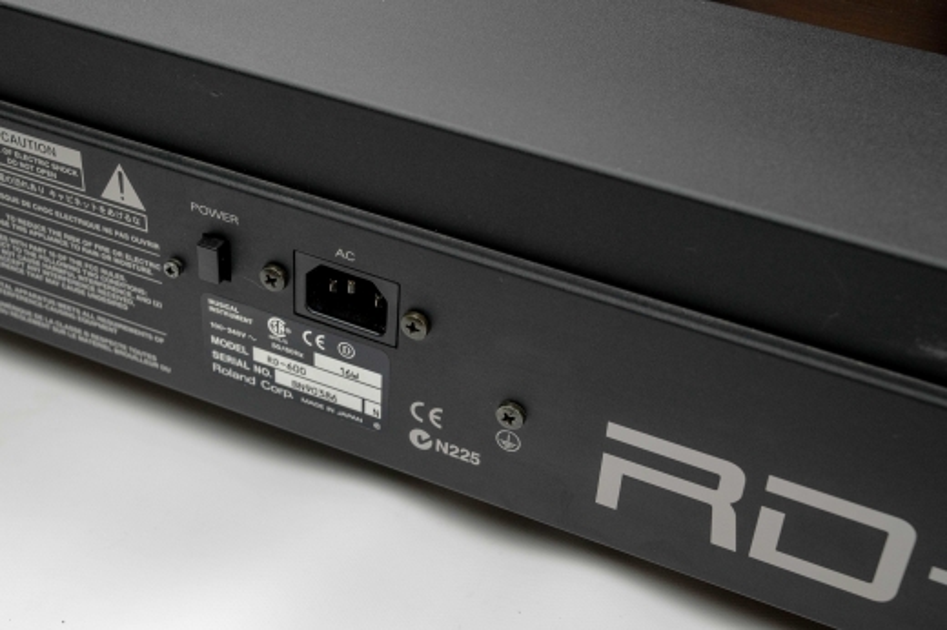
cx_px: 474
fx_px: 1367
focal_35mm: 52
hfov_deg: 38.2
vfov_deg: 26.0
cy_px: 315
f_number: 8
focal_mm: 52
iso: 1250
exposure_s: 1/100
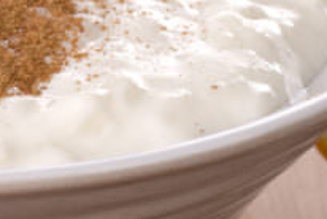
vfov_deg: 2.7
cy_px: 0
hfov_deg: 4.1
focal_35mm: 503
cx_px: -125
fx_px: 4575
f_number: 11
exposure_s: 1/125
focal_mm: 90
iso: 100
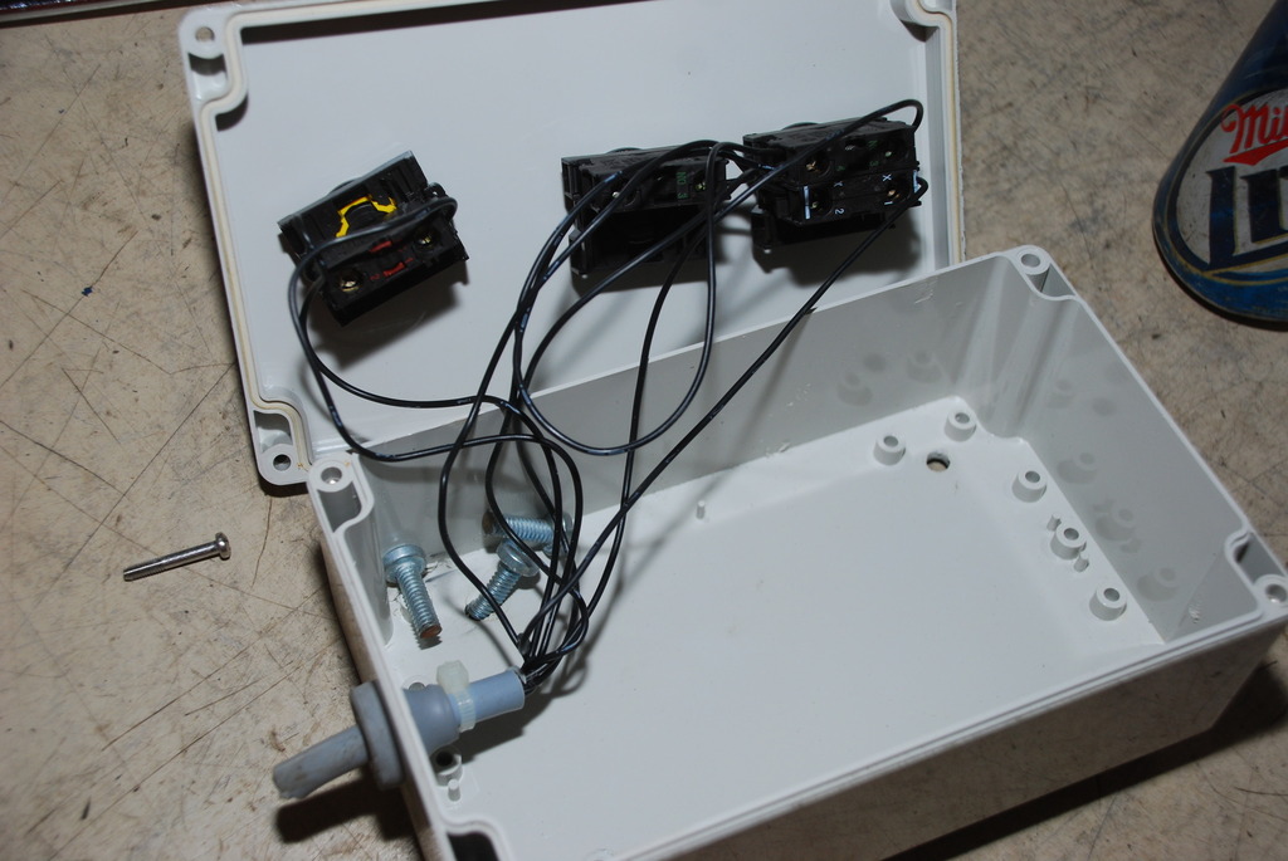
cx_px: 644
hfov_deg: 41.1
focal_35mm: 48
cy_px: 430
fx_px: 1719
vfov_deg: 28.1
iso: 200
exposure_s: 1/60
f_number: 5
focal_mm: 32
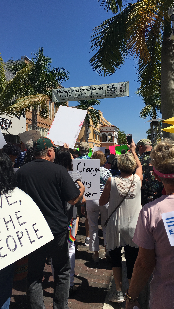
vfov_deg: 61.0
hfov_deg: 36.6
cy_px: 153
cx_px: 77
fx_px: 263
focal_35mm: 32
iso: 25
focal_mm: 4.15
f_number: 2.2
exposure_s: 1/2849
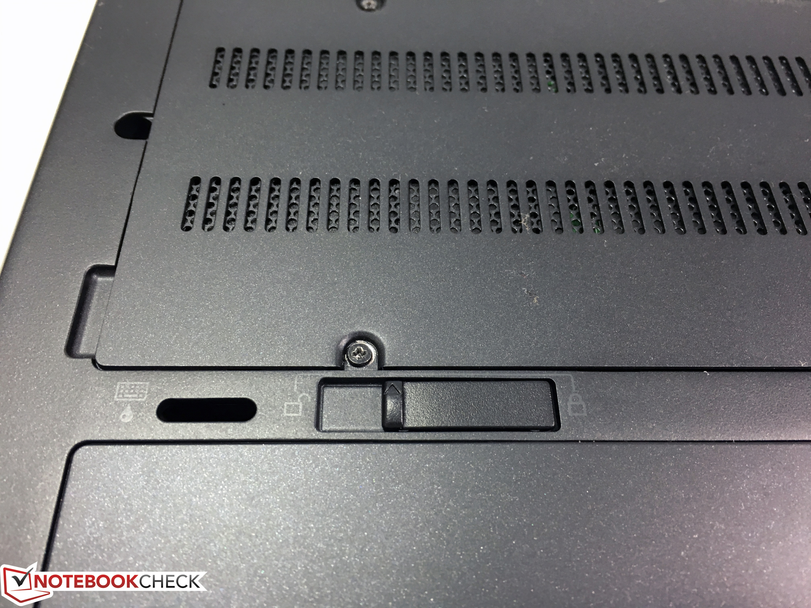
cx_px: 406
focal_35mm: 29
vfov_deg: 48.2
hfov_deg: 61.7
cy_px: 304
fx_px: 679
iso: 100
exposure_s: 1/33
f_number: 2.2
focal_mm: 4.15
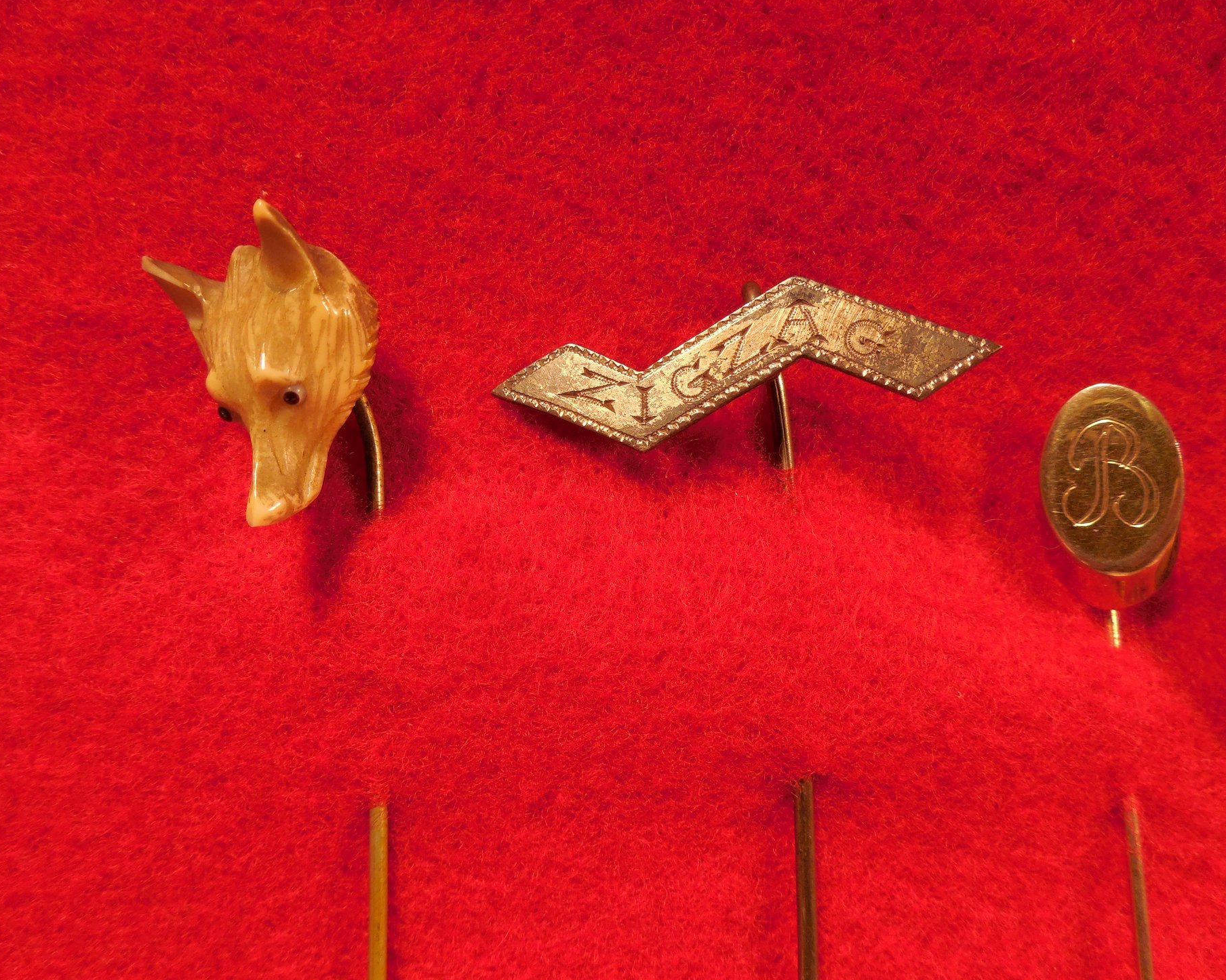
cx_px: 574
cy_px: 484
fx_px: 980
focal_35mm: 27
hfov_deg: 64.0
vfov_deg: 53.2
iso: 220
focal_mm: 4.5
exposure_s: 1/250
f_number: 3.3
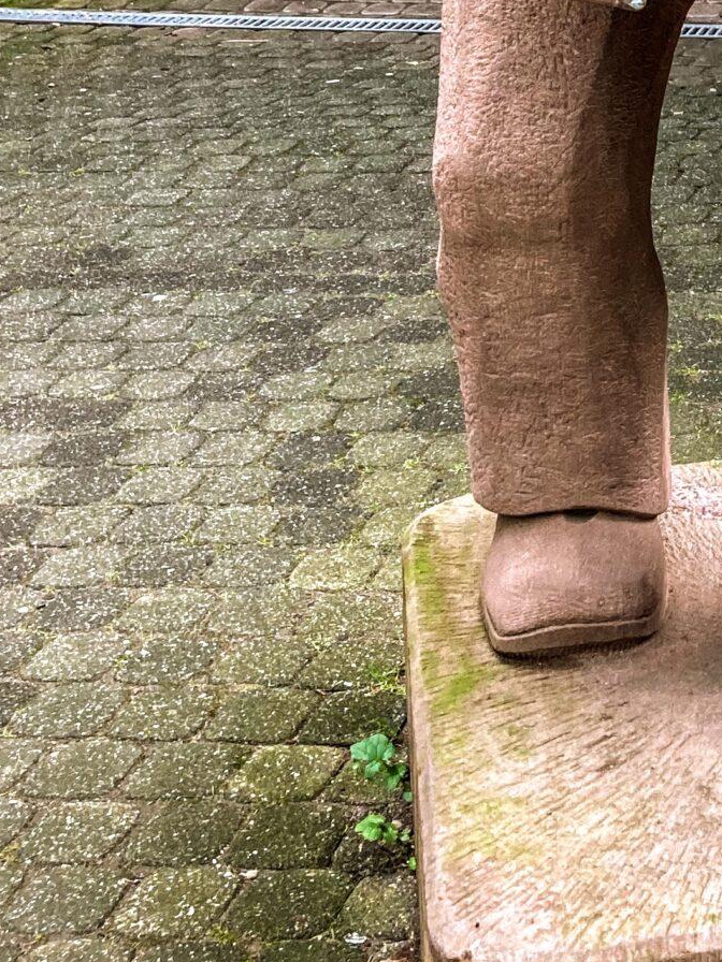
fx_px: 2225
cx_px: 1021
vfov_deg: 23.1
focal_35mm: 80
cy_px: -75
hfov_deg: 17.0
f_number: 1.8
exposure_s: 1/60
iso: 100
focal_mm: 3.99
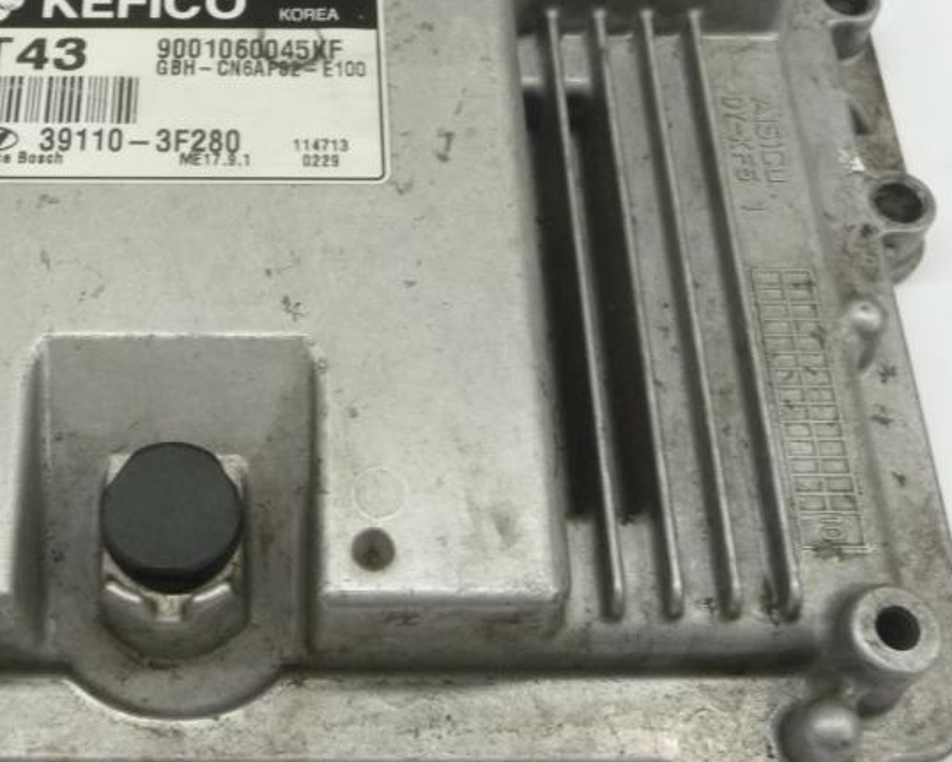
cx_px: 269
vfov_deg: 29.0
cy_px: 258
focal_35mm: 52
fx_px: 1466
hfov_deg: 35.4
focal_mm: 4.7
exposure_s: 1/30
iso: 250
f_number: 3.3
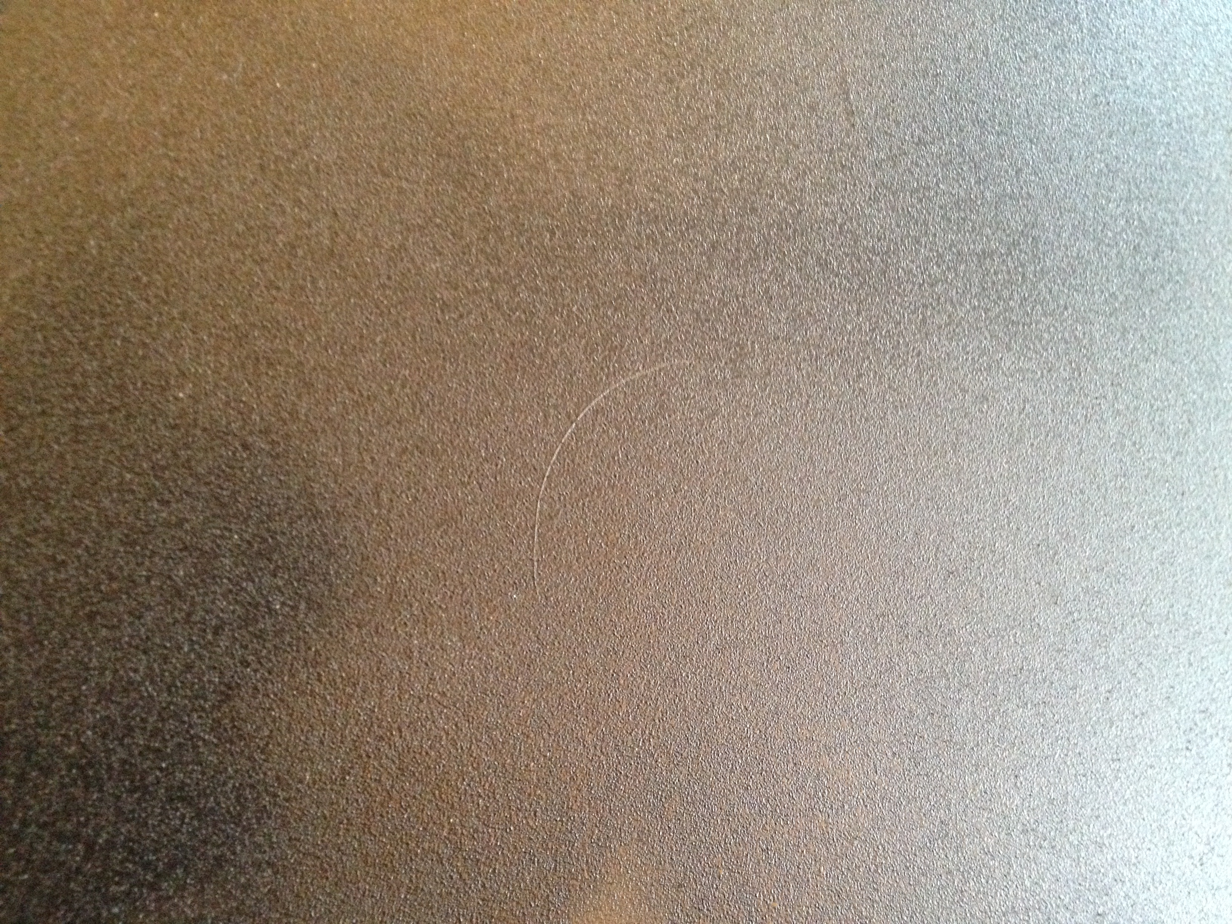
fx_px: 1246
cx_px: 616
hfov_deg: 52.6
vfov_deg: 40.7
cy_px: 462
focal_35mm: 35
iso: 500
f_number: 2.4
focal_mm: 4.28
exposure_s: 1/15
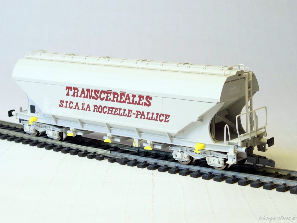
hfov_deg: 41.2
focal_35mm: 46
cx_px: 148
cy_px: 112
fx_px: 395
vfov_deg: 31.5
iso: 320
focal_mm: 9.8
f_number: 2.8
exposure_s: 1/100
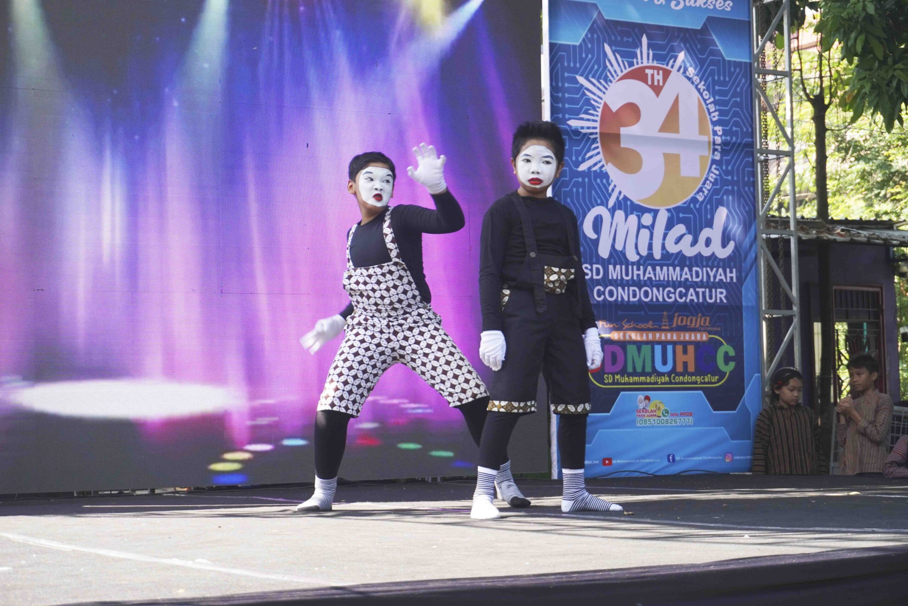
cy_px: 303
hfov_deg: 27.0
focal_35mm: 75
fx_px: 1892
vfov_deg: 18.2
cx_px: 454
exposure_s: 1/160
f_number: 5.6
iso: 250
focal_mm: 50
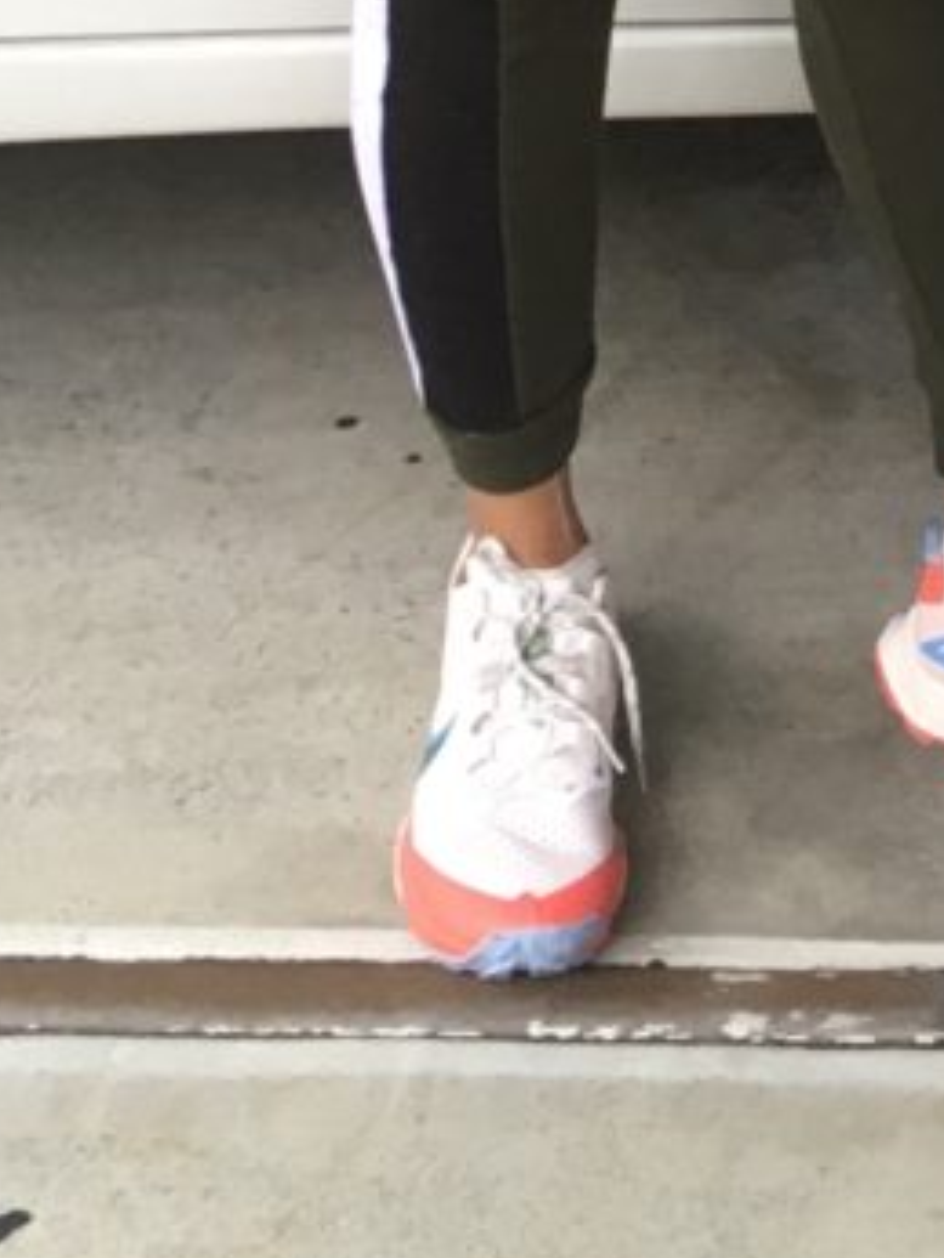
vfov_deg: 13.4
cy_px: -1138
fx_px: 4688
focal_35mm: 129
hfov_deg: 11.3
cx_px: 1108
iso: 32
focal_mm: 4.15
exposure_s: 1/30
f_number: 2.2
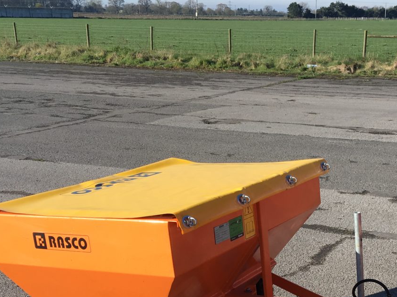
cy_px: 264
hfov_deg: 32.2
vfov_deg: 24.2
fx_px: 677
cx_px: 293
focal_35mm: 59
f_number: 2.2
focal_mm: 4.15
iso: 25
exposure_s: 1/874
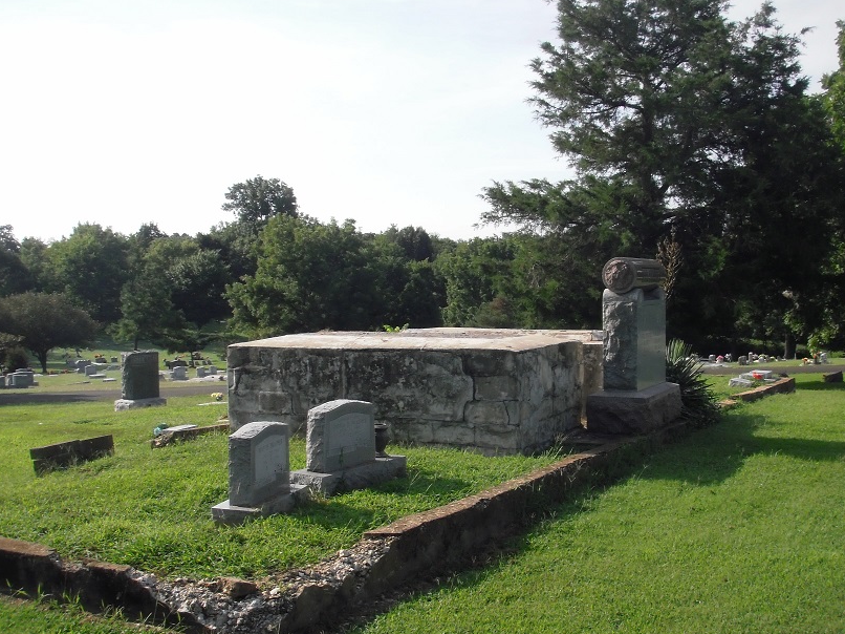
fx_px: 1049
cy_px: 350
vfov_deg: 33.6
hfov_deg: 43.8
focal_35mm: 43
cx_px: 449
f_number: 6.6
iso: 100
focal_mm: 6.7
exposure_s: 1/250
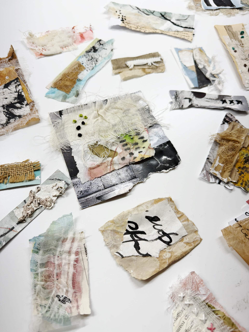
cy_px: 166
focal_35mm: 24
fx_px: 230
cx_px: 124
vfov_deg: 71.6
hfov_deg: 56.8
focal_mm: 6.76
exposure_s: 1/339
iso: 80
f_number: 1.78
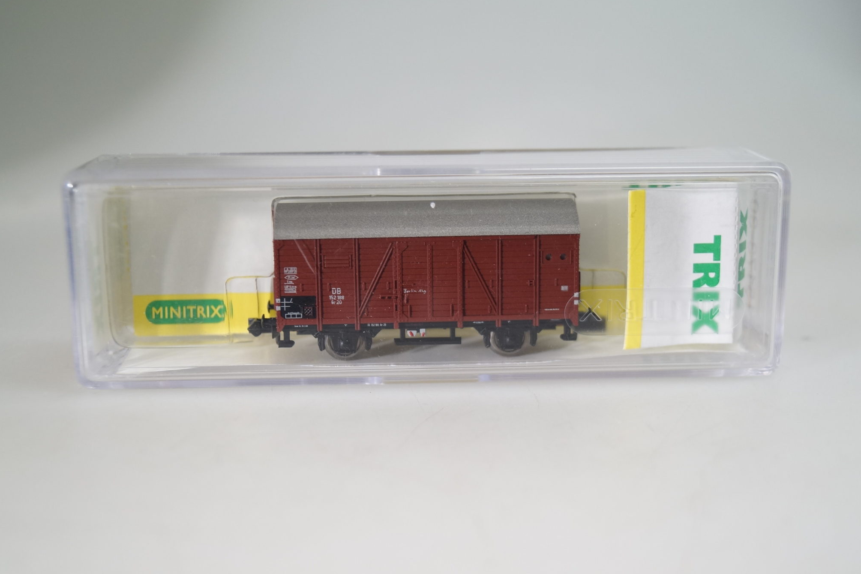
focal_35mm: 54
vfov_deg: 25.3
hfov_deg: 37.2
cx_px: 437
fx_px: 1280
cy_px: 290
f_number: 4.5
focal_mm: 35
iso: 640
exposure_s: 1/160
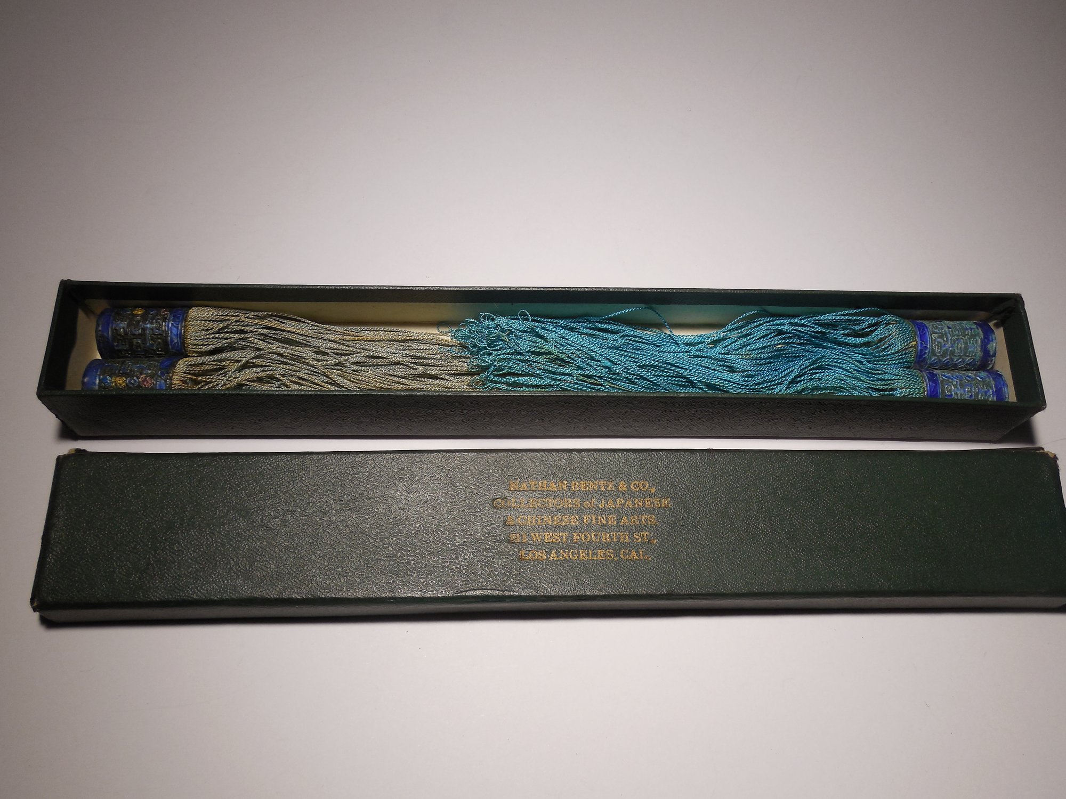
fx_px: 862
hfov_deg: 63.4
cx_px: 533
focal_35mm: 28
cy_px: 400
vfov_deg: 49.7
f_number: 3.5
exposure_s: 1/320
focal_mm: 5
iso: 125
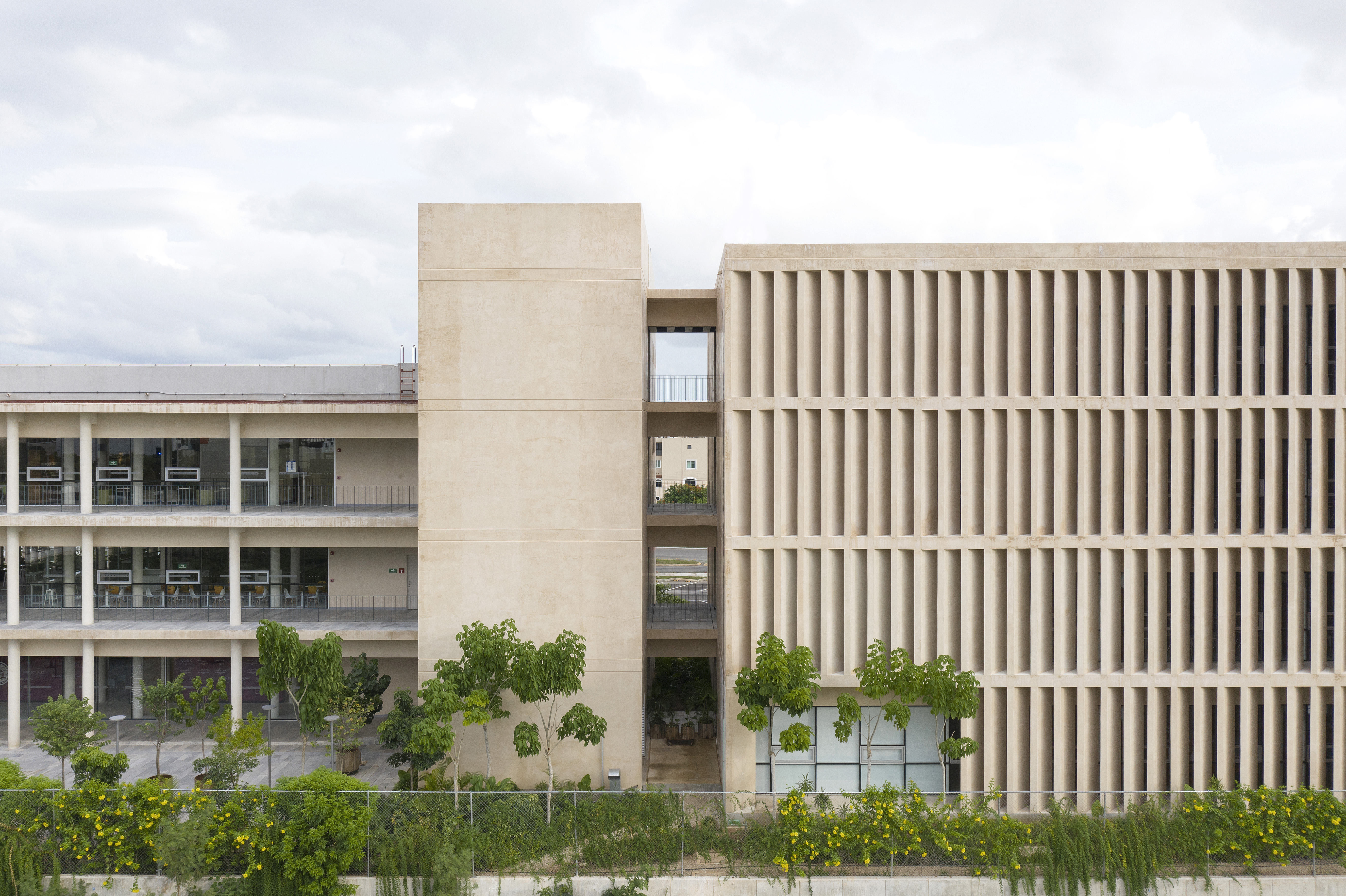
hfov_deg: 65.5
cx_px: 673
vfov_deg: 46.4
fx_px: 1047
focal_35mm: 28
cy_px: 448
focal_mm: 10.26
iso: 100
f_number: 5
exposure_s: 1/320
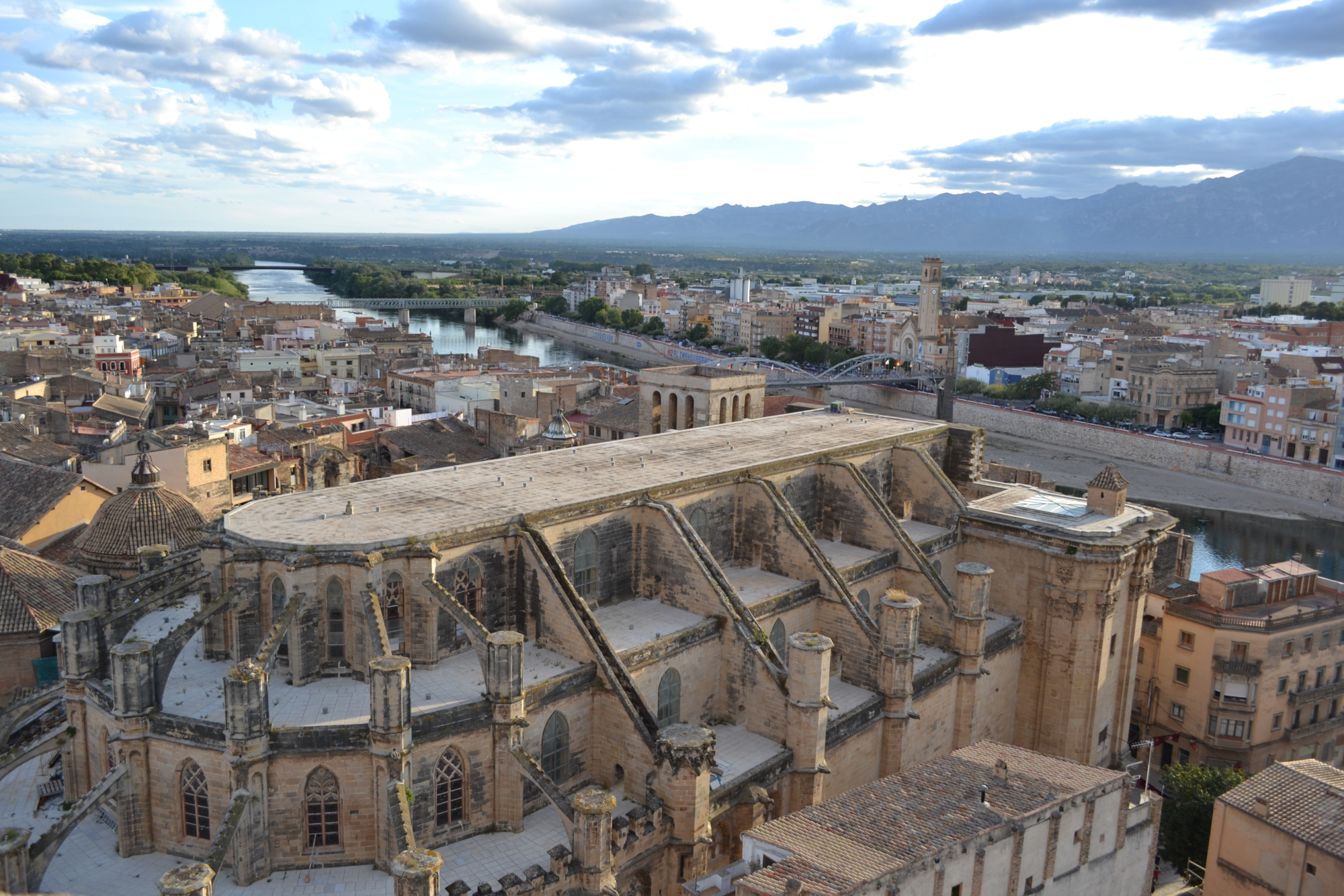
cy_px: 448
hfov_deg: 67.4
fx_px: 1008
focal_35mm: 27
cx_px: 672
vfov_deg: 47.9
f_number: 6.3
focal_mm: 18
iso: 100
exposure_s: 1/160
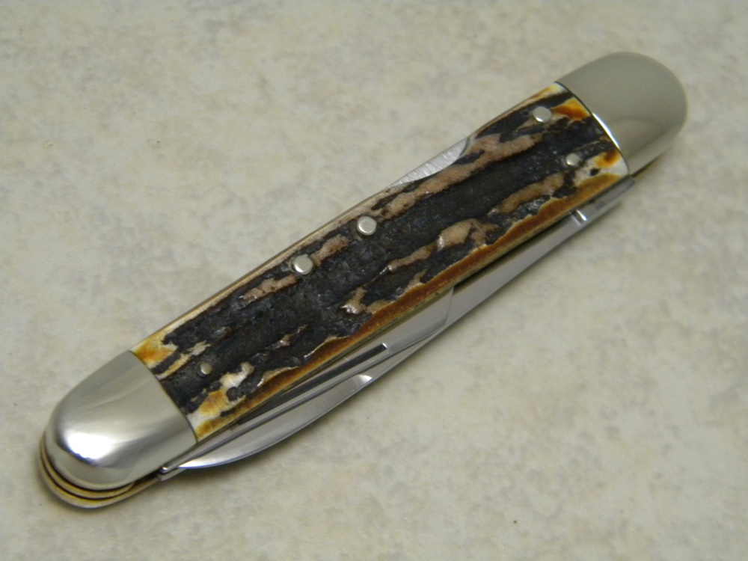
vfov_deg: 14.1
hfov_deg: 18.7
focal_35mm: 105
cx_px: 374
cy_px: 280
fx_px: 2269
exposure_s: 1/26
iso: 400
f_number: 4.7
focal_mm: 19
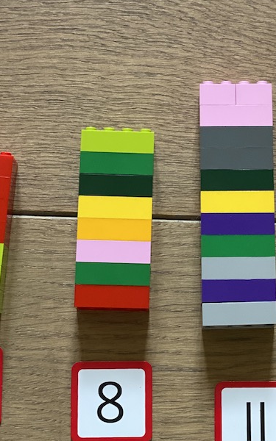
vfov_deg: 21.2
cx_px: 188
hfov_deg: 13.3
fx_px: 1179
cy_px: 224
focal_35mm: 98
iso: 320
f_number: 2
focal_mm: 6
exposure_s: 1/40
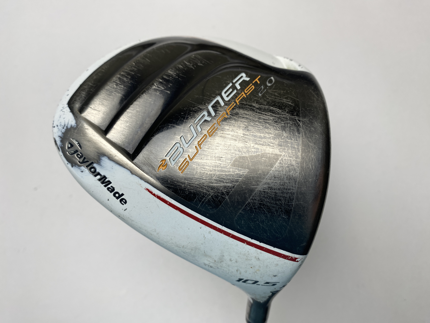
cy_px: 162
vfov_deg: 53.1
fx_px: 323
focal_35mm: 26
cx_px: 215
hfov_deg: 67.3
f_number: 1.8
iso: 32
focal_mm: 4.25
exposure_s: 1/343
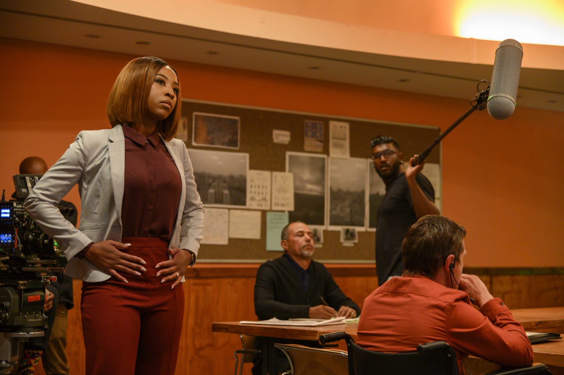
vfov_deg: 20.6
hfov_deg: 30.5
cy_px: 188
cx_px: 282
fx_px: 1033
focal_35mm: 66
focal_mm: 66
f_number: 4
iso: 4000
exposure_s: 1/60
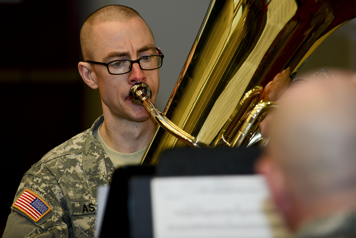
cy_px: 119
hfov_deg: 11.4
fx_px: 1780
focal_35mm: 180
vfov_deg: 7.6
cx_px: 178
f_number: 3.5
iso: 500
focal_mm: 180
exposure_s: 1/100
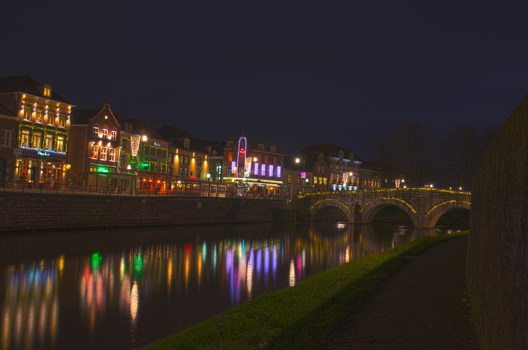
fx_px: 439
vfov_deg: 43.4
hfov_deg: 62.0
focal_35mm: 30
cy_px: 175
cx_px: 264
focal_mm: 20
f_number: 8
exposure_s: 44
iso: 100
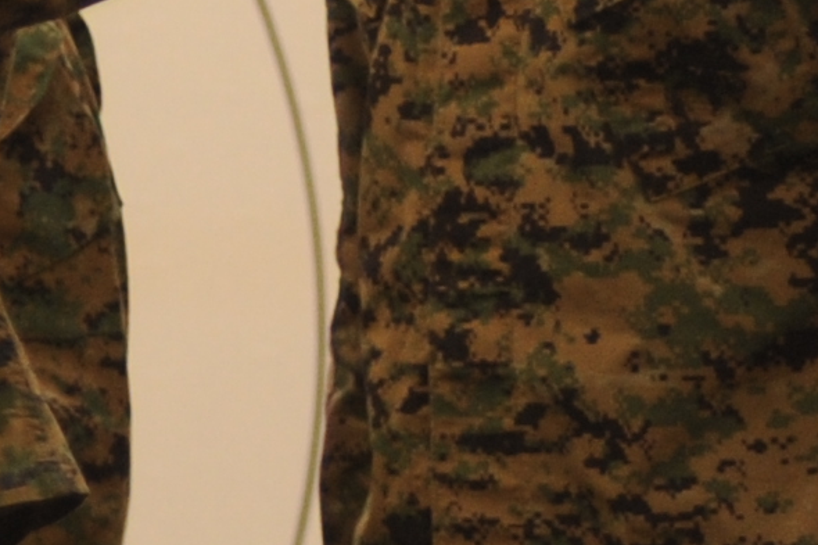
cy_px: 220
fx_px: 18353
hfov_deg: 2.5
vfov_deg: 1.7
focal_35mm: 808
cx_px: -2121
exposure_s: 1/100
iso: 800
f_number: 2.8
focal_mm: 112
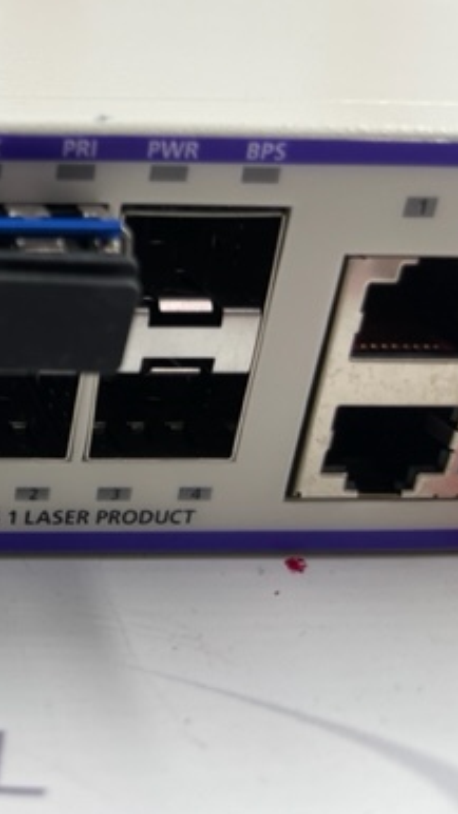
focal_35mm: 47
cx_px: -211
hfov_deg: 21.6
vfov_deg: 43.5
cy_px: 333
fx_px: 1015
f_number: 1.6
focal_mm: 5.1
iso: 32
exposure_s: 1/211
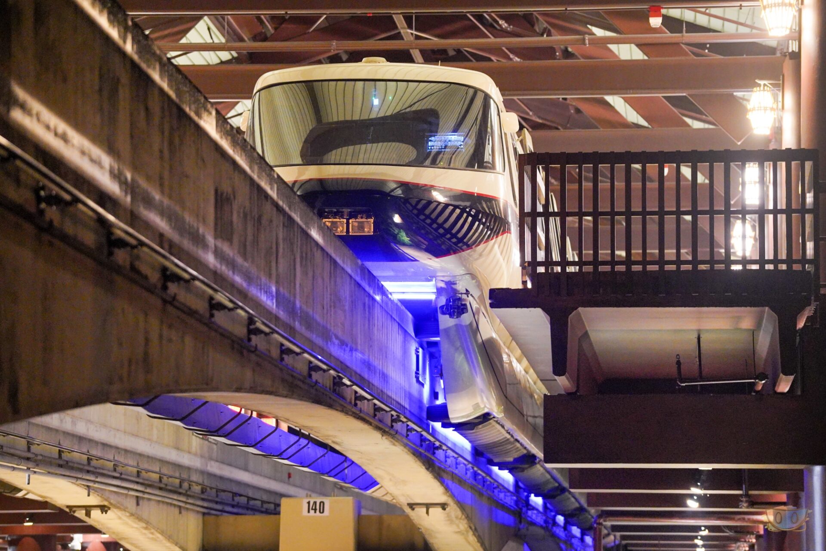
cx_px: 413
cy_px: 276
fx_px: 3327
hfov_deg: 14.2
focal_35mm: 145
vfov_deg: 9.5
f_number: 4
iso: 4000
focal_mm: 145
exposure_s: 1/25
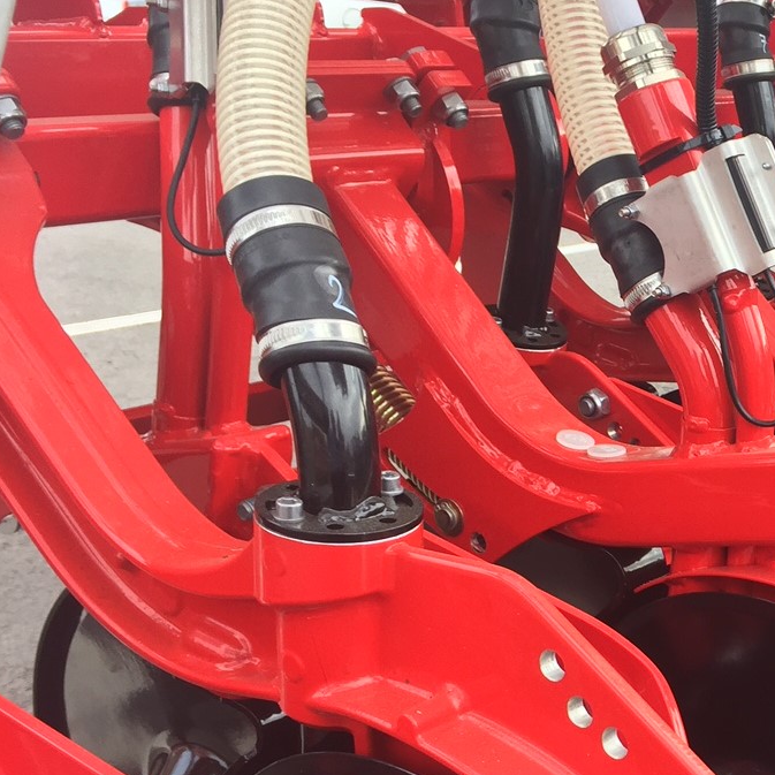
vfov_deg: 30.1
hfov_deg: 28.2
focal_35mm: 56
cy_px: 579
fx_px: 1418
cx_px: 824
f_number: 2.2
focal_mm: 4.15
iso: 32
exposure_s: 1/118
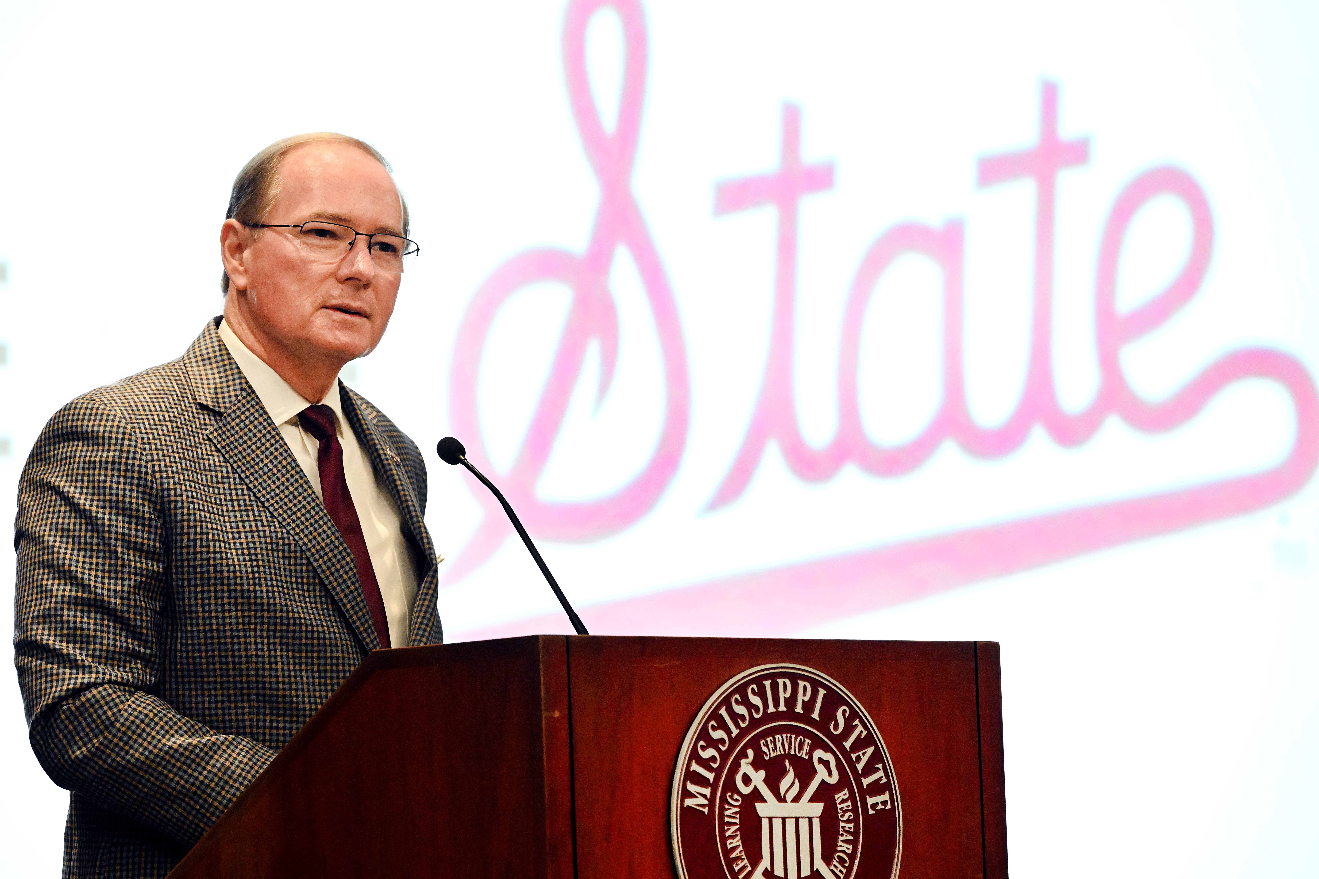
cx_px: 660
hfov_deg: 10.3
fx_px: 7327
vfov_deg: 6.9
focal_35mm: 200
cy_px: 440
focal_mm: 200
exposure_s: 1/160
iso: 10000
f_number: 7.1
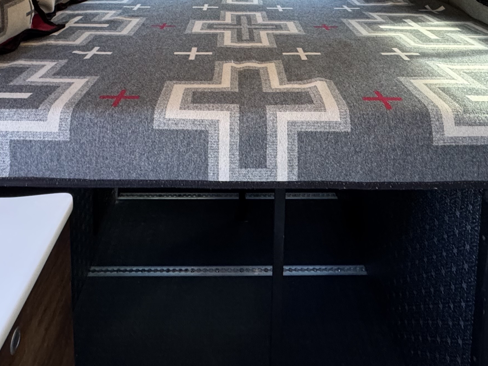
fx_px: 451
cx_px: 235
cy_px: -40
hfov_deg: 56.8
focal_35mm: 32
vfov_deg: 36.9
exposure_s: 1/78
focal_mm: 2.22
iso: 320
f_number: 2.2
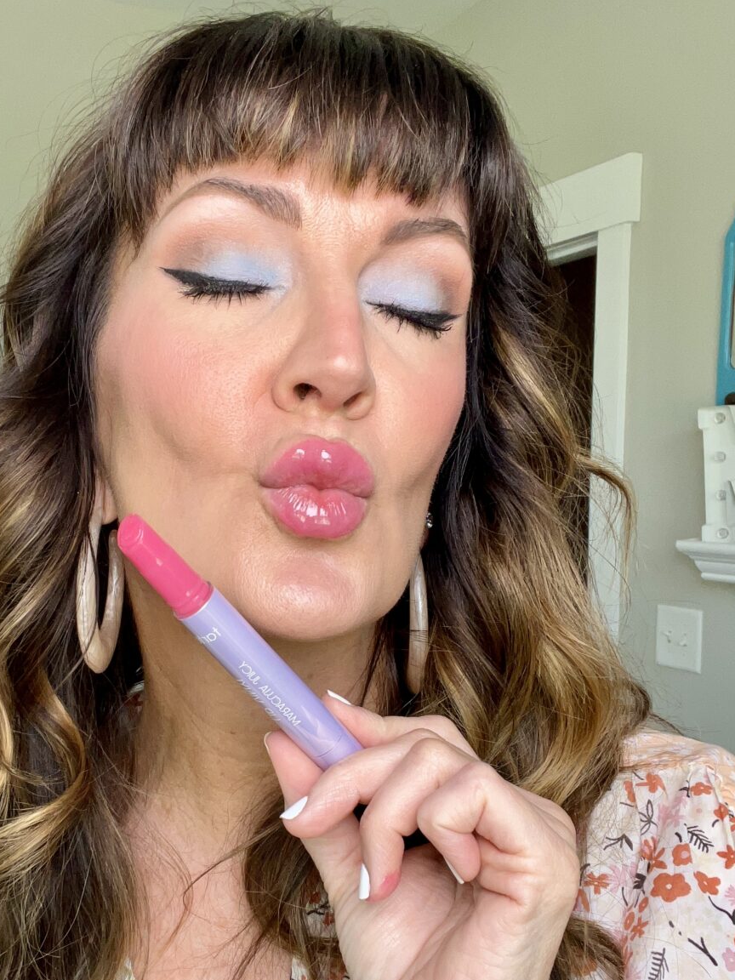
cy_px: 584
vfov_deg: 46.6
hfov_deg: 35.6
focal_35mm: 40
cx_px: 252
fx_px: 1132
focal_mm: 2.71
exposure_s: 1/120
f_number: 2.2
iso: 64
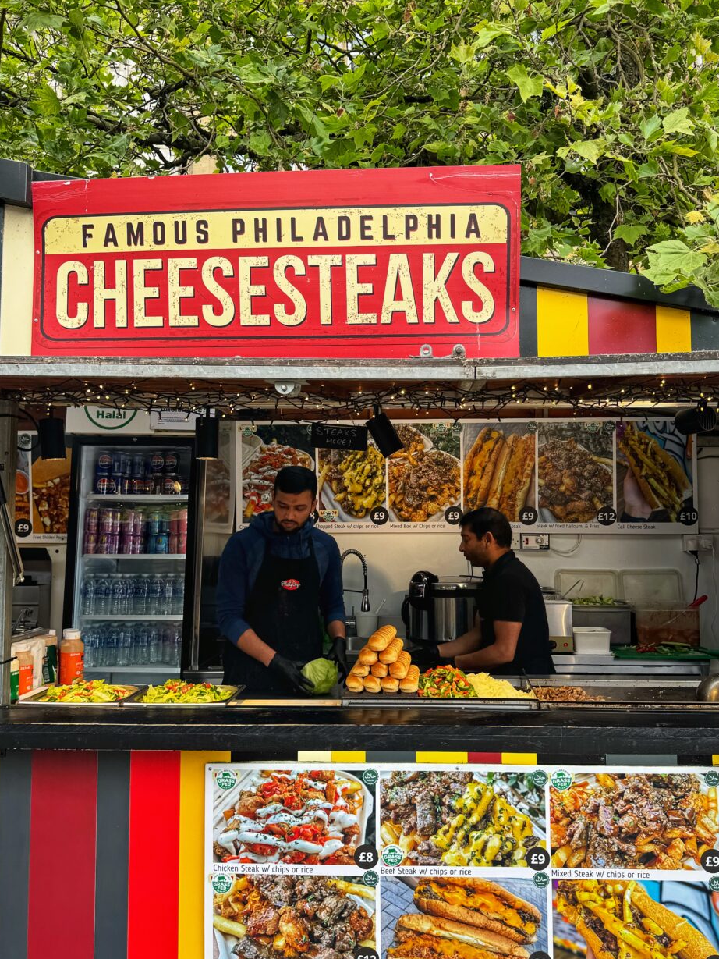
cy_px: 454
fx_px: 831
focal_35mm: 30
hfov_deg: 46.7
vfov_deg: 59.9
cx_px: 399
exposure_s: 1/558
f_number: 1.78
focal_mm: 6.76
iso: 80
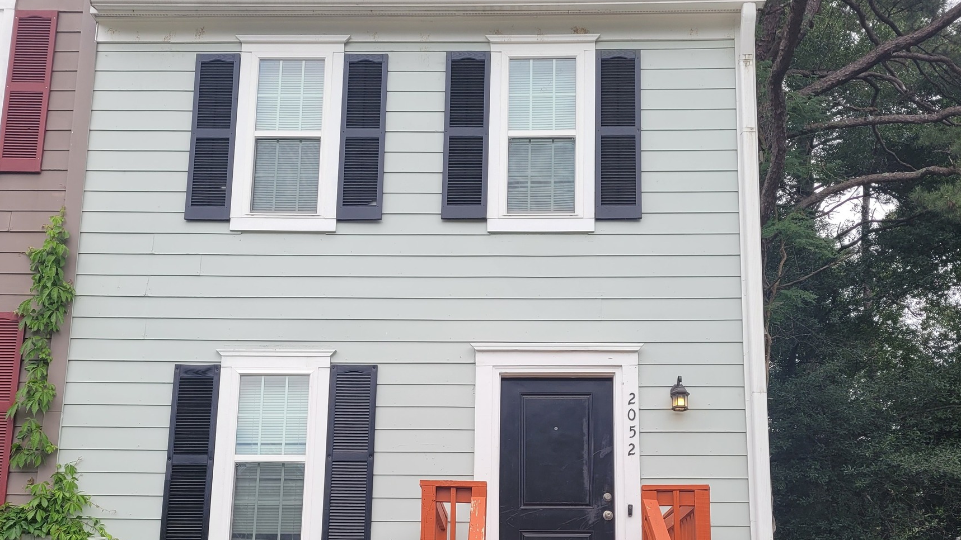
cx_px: 481
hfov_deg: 52.8
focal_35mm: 38
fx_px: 968
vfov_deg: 30.0
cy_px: 475
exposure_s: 1/1033
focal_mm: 5.4
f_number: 1.8
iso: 40
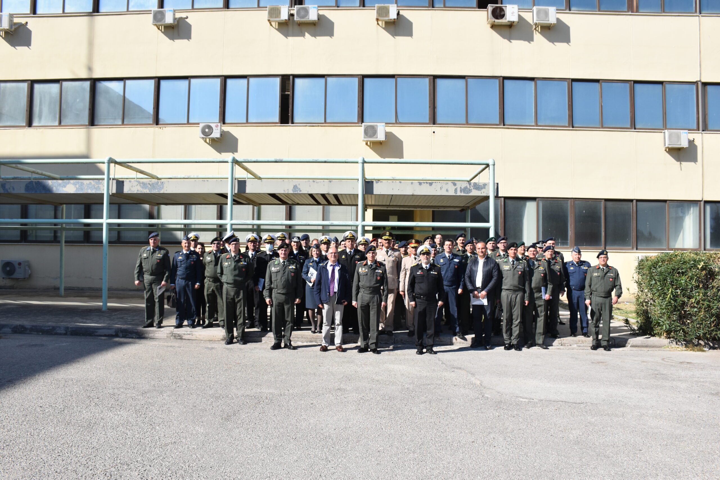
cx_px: 360
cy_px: 240
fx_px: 540
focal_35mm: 27
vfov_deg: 47.9
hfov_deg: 67.4
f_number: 9.5
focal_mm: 18
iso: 200
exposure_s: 1/350
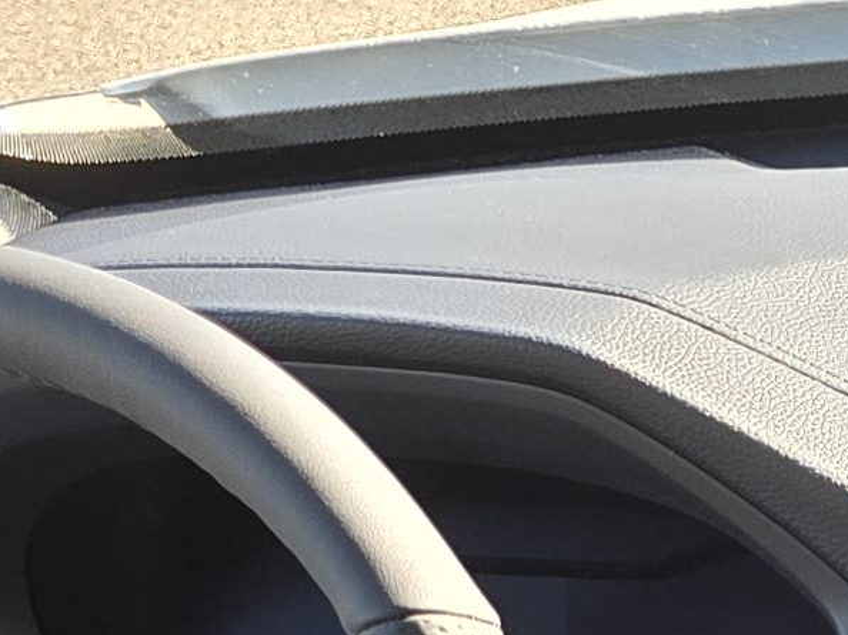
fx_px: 3796
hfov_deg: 12.2
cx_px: 1209
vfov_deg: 7.9
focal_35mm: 155
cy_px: 2072
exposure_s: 1/180
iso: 50
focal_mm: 6.3
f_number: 1.7
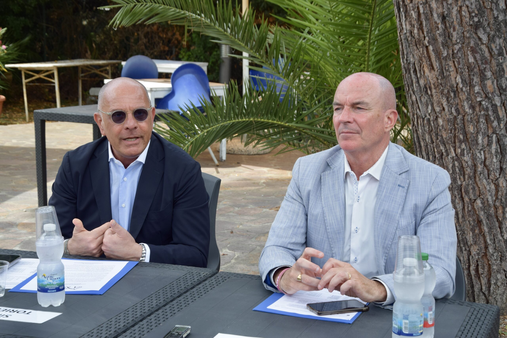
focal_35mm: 72
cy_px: 169
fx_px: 1014
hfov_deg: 28.1
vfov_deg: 18.9
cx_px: 254
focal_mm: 48
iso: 280
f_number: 8
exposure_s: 1/250
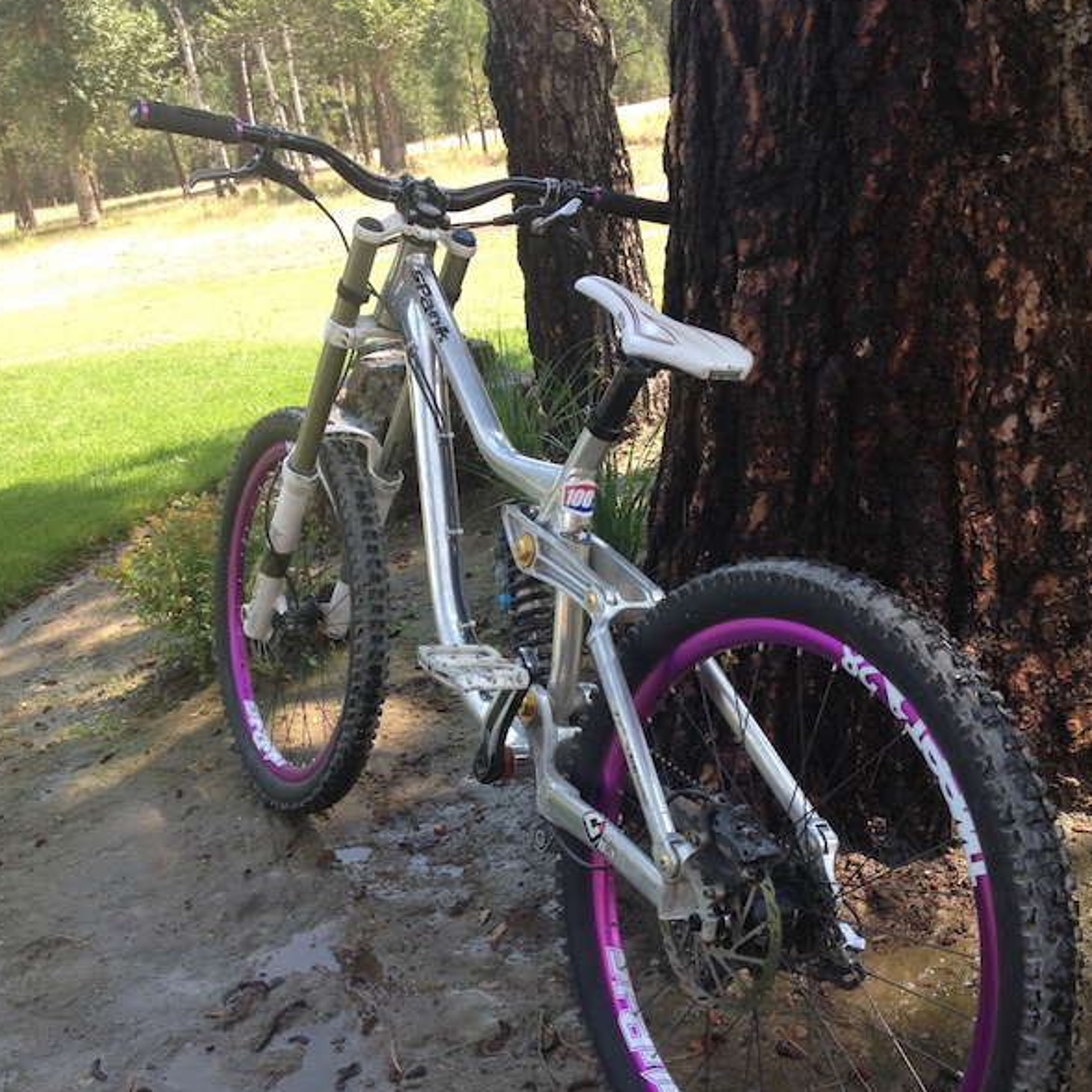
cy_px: 714
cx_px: 545
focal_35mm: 42
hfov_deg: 40.0
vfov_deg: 39.6
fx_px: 1499
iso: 50
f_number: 2.4
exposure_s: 1/237
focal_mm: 4.28
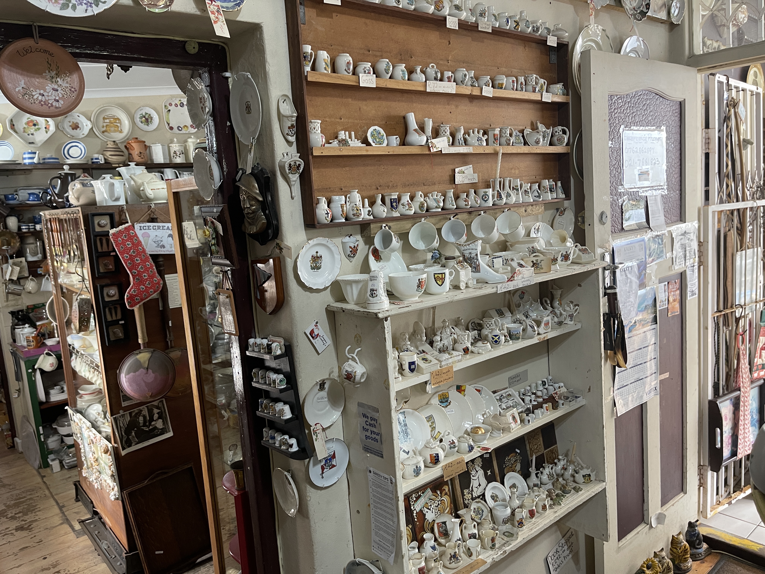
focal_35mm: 26
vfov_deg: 53.1
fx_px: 575
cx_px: 382
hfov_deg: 67.3
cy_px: 287
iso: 200
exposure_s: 1/50
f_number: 1.6
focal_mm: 5.1
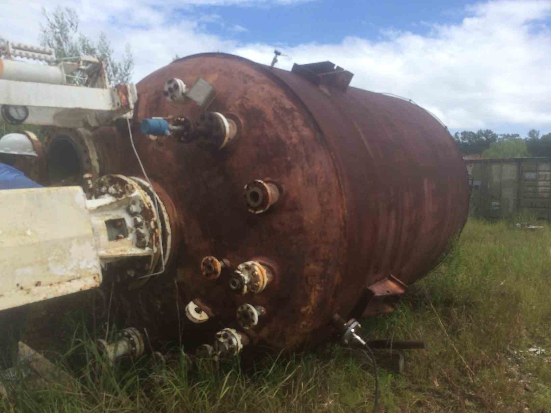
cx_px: 276
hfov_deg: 61.7
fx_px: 462
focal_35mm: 29
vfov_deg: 48.2
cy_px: 206
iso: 32
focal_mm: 4.15
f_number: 2.2
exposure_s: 1/1642
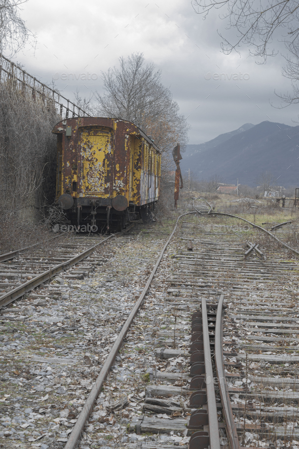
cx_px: 150
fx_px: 1028
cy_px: 224
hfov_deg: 16.6
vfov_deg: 24.6
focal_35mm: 82
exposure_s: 1/30
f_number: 8
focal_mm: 55
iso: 200
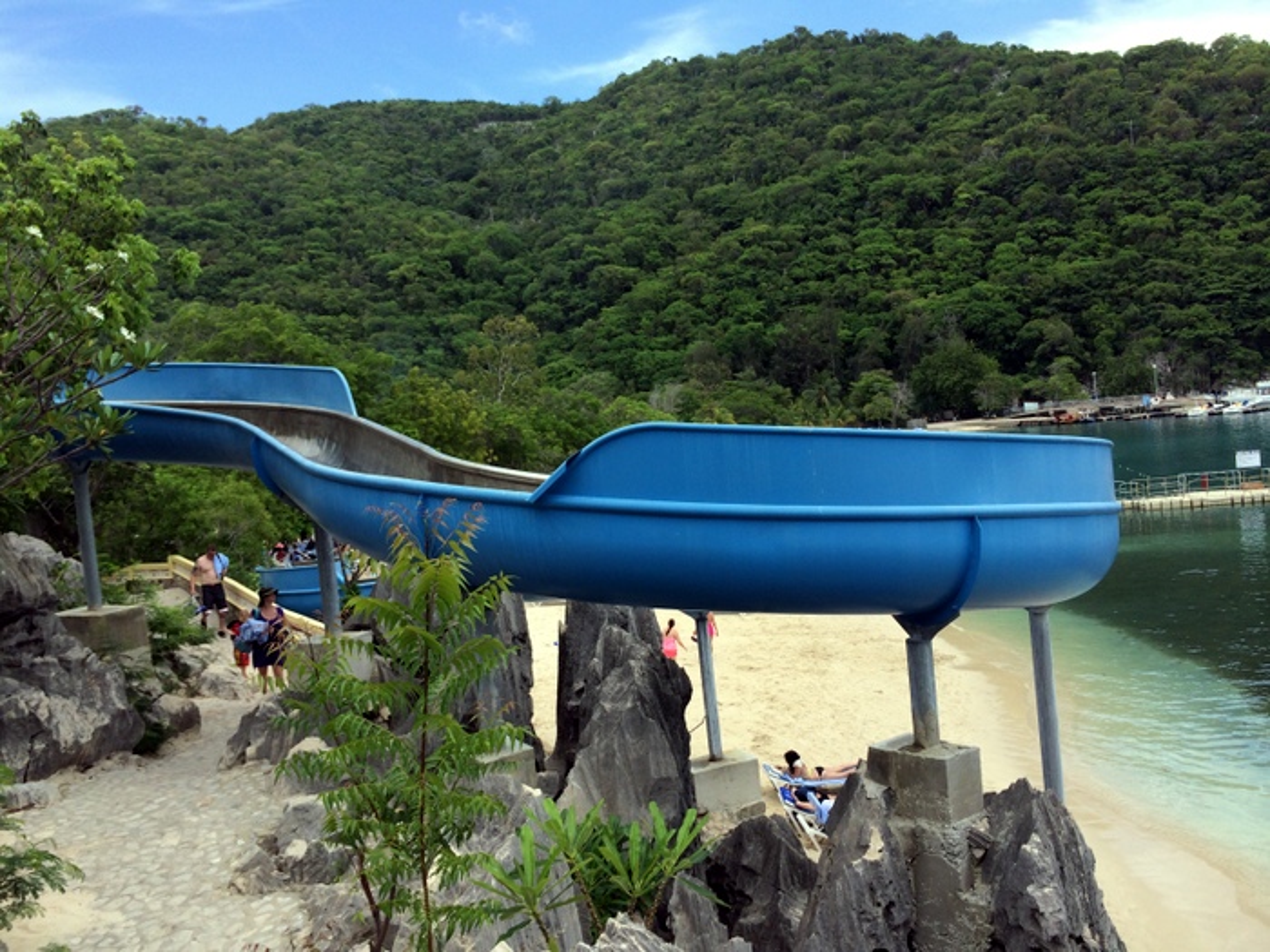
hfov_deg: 60.0
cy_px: 476
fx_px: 1101
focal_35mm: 30
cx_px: 635
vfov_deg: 46.8
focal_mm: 4.12
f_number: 2.2
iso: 32
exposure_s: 1/1325
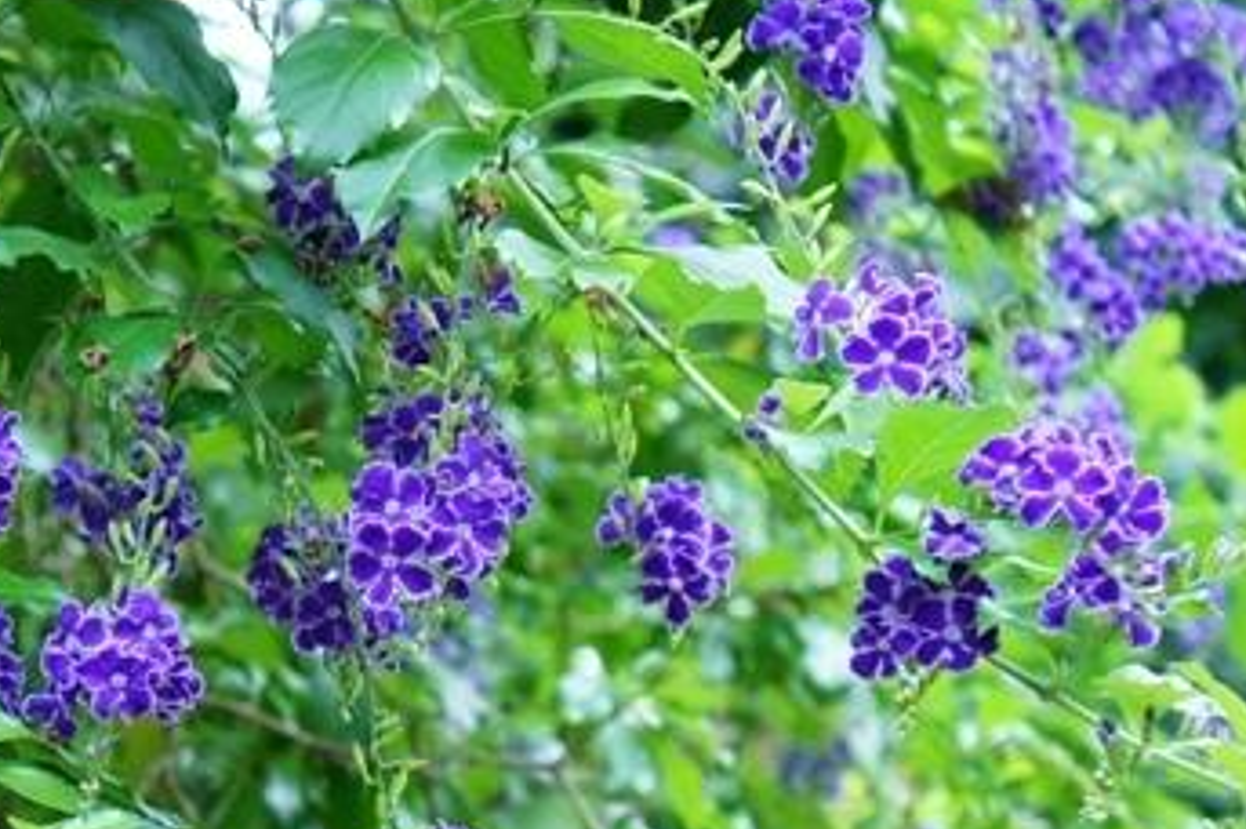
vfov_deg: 10.6
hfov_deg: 15.5
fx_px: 4460
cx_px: -73
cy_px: 725
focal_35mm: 129
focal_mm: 30
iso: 320
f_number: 4
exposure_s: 1/60
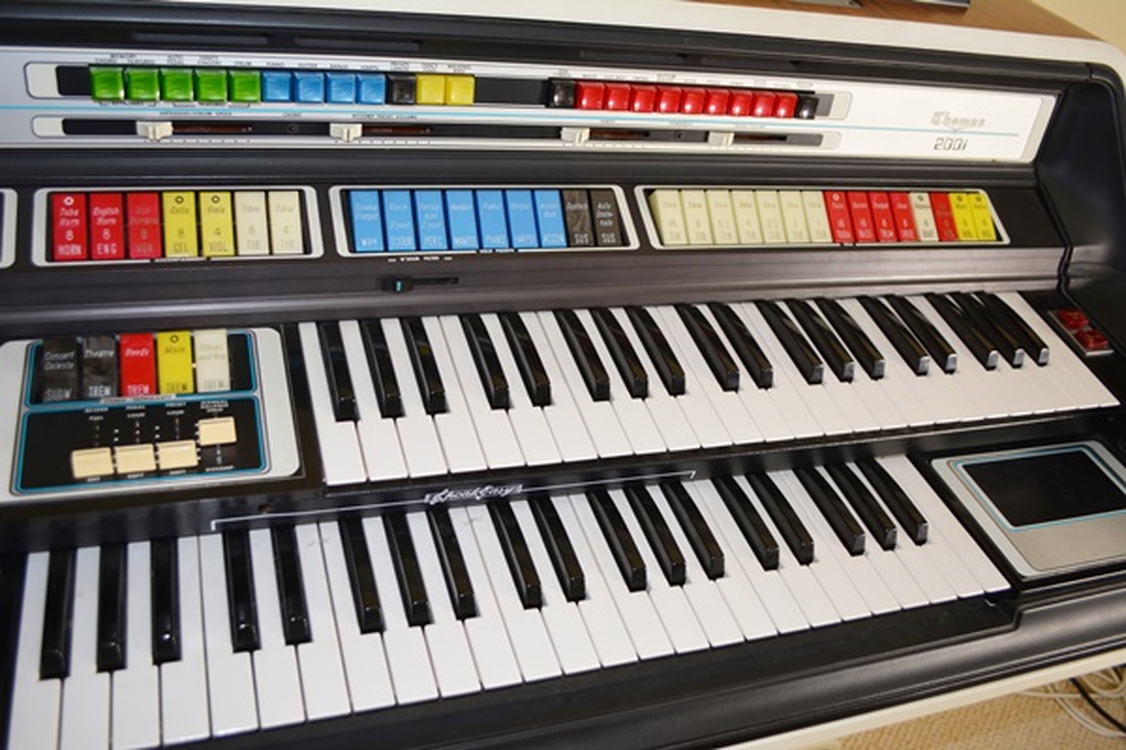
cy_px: 375
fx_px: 938
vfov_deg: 43.6
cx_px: 563
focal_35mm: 30
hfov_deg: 61.9
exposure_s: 1/60
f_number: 3.8
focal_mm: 20
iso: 400
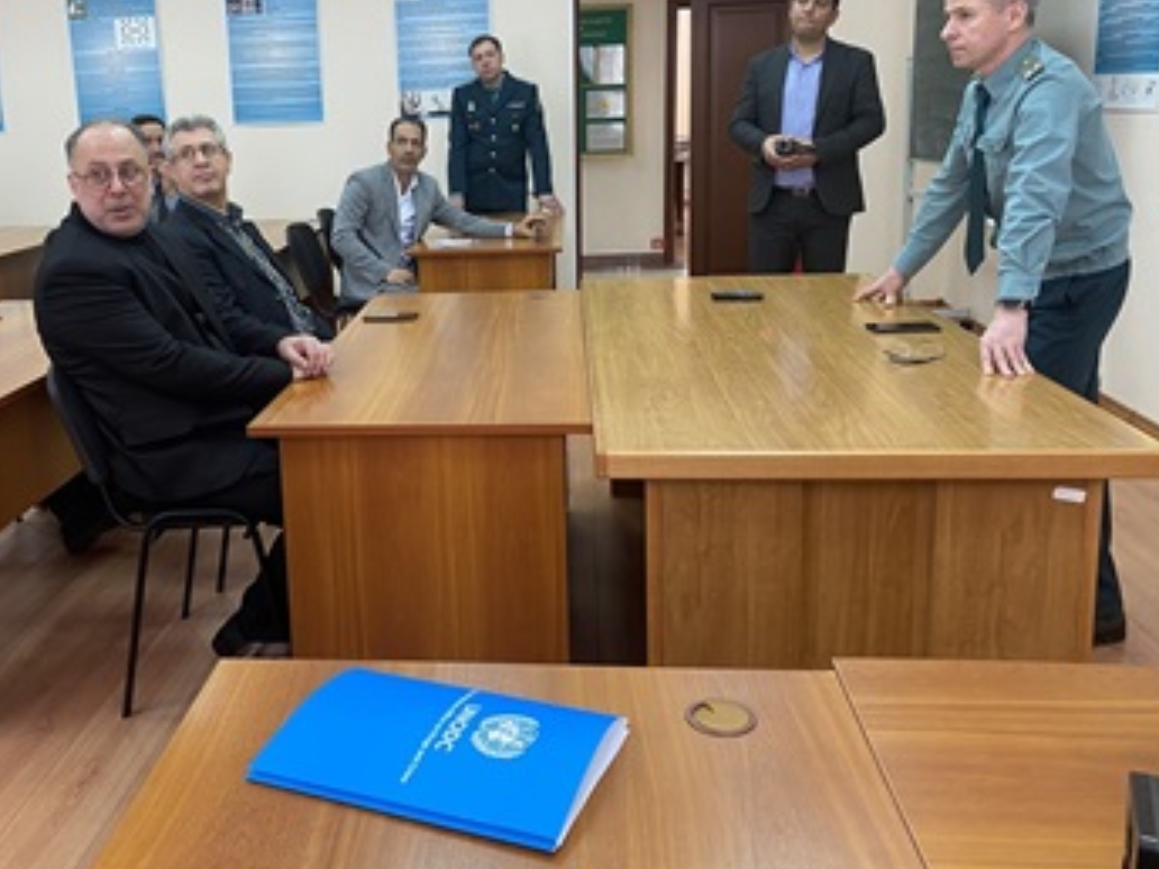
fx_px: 1138
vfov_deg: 41.5
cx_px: 455
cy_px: 325
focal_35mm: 34
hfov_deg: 53.5
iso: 64
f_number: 1.8
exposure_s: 1/50
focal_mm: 4.25
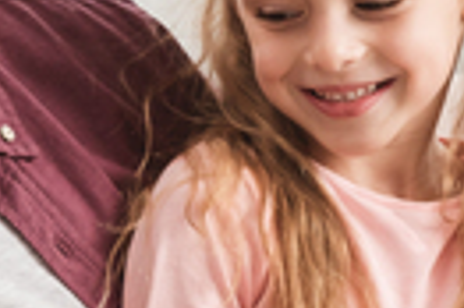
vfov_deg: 1.9
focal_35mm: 721
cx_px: 244
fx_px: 9281
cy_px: 258
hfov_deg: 2.9
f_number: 5.6
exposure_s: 1/200
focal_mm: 160
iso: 640
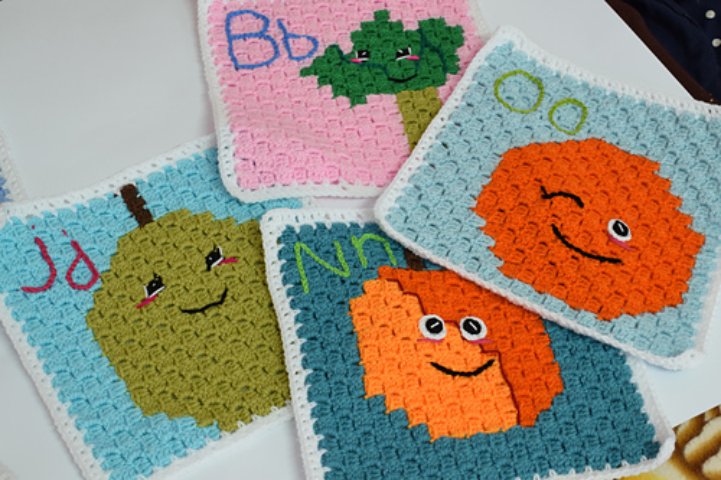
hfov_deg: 33.4
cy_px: 240
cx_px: 360
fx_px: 1201
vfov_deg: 22.6
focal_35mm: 60
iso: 800
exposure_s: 1/3
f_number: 16
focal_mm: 40
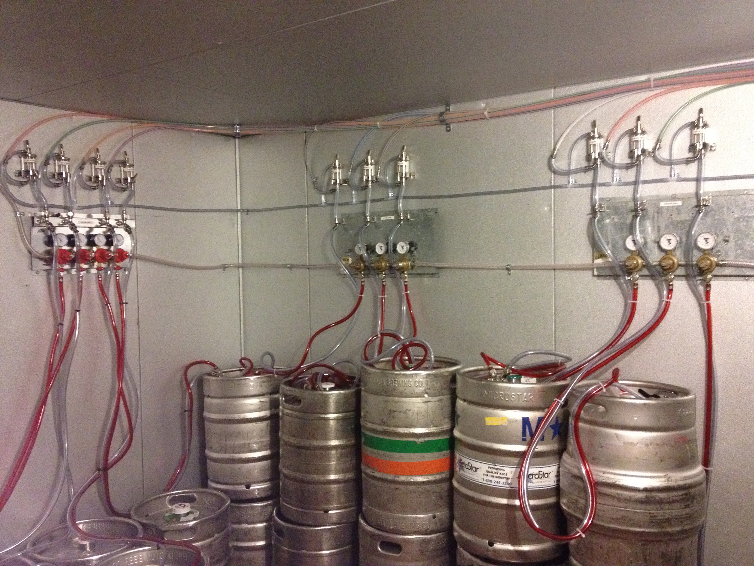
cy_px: 283
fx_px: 762
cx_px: 377
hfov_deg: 52.6
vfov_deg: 40.7
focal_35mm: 35
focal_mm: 4.28
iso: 500
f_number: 2.4
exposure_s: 1/15
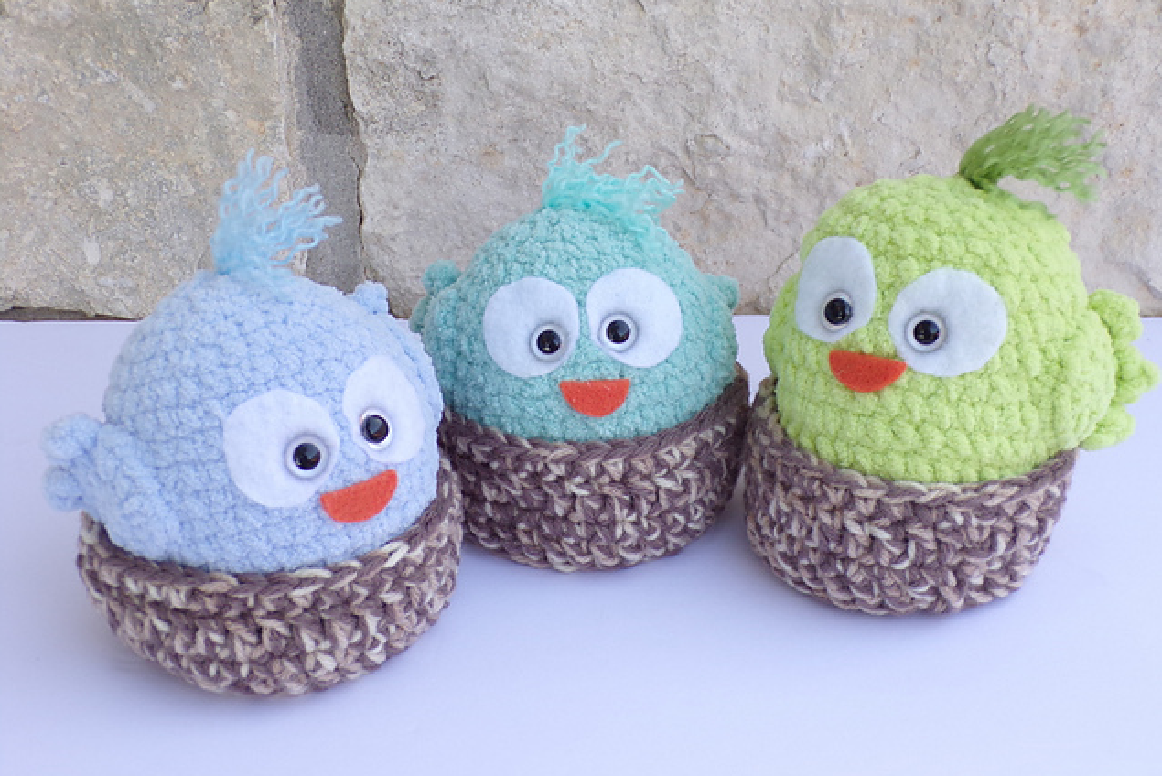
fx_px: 1421
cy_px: 384
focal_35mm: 44
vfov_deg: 30.5
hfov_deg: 44.5
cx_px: 584
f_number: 3.4
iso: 80
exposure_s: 1/70
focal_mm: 7.6
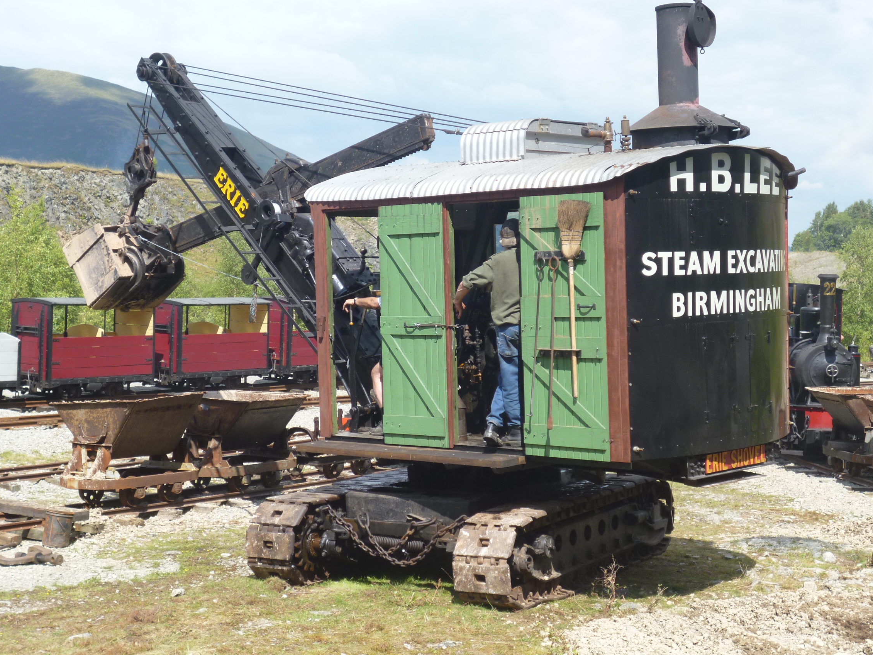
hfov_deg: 32.2
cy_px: 305
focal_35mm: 60
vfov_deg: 24.4
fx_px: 1513
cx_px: 412
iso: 100
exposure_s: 1/400
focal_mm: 9.5
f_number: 3.8
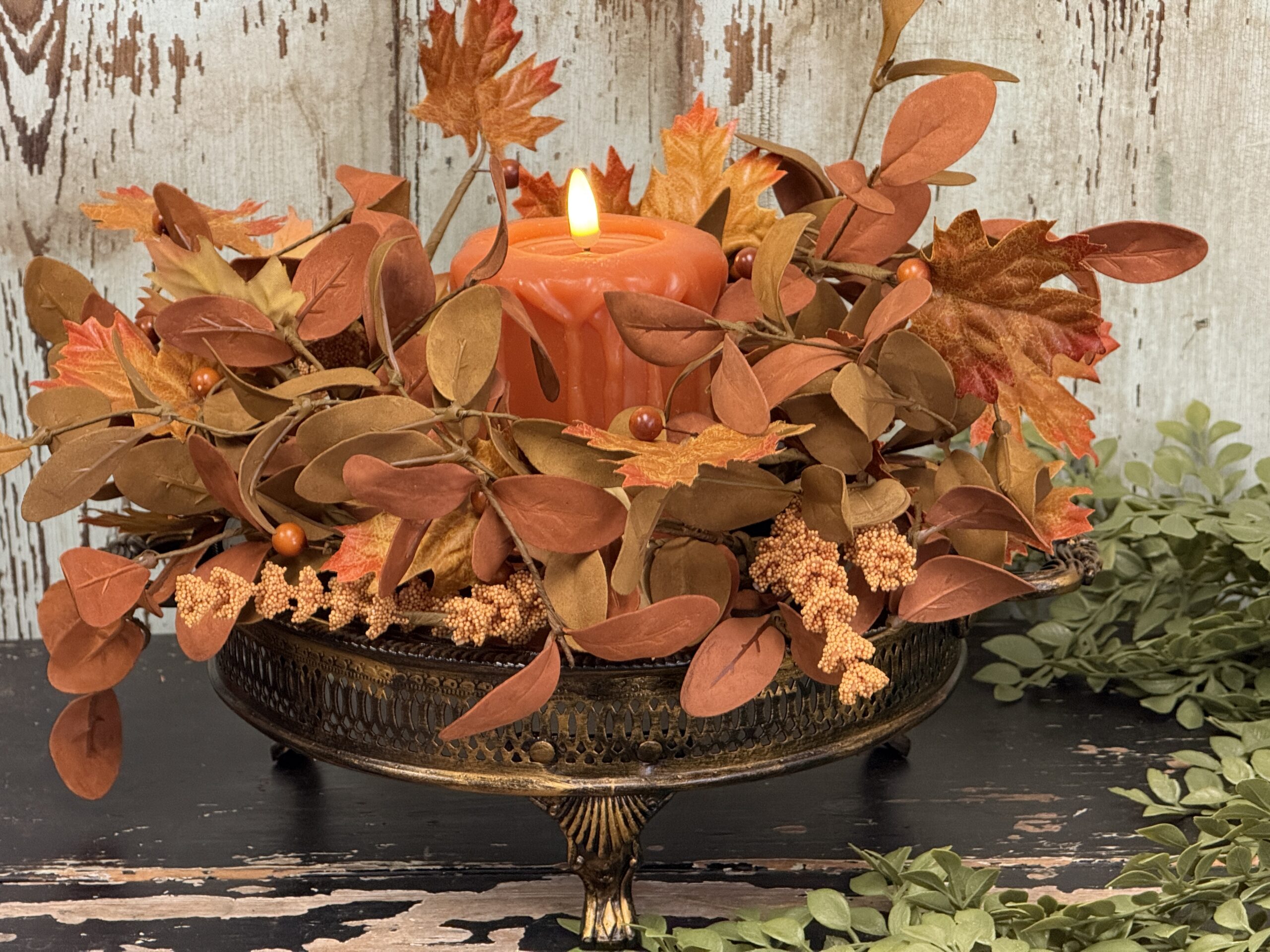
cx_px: 635
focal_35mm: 120
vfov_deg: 12.3
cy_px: 476
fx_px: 4403
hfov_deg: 16.4
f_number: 2.8
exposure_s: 1/40
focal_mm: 15.66
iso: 250
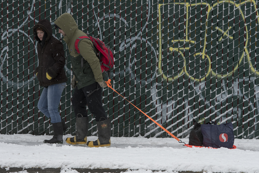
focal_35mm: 270
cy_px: 86
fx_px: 1942
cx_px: 130
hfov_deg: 7.6
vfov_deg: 5.1
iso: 400
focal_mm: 180
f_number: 7.1
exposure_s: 1/1000
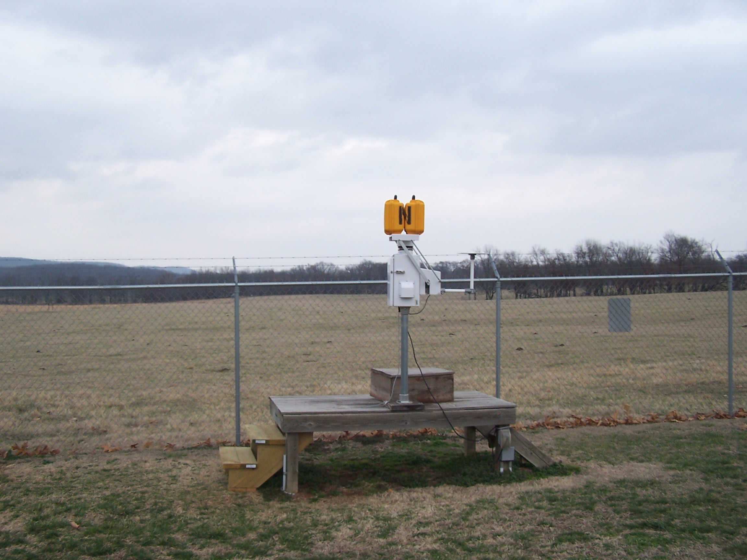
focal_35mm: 38
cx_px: 374
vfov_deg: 37.7
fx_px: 820
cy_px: 280
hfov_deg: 49.0
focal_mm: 6.3
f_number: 2.8
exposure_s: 1/350
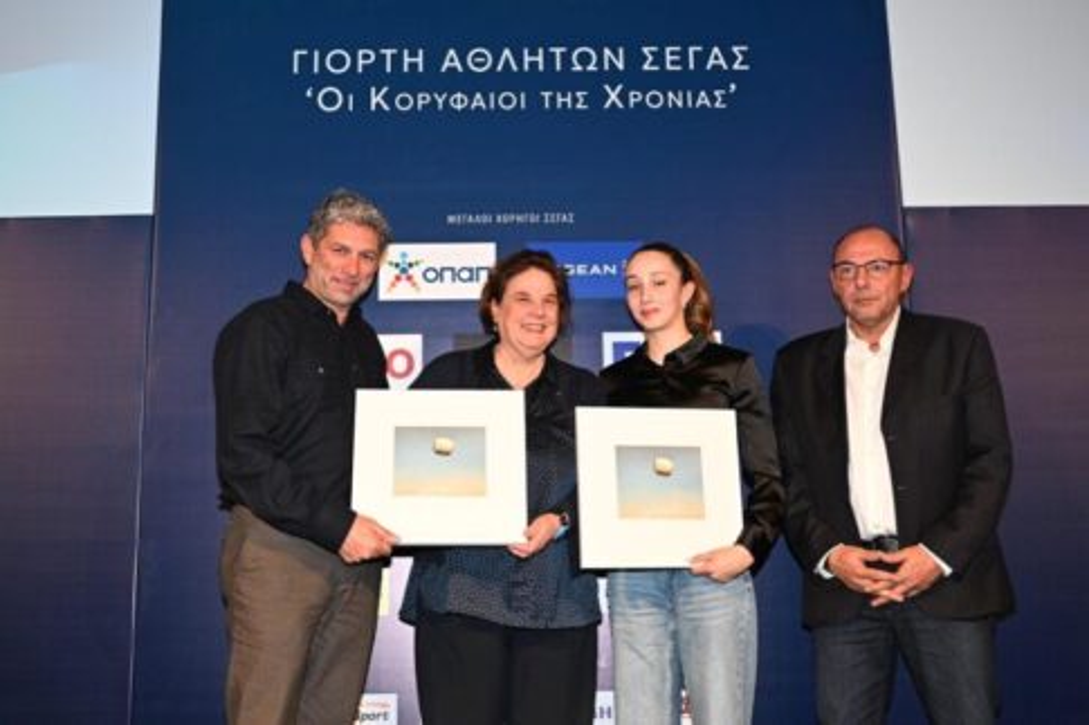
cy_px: 362
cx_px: 544
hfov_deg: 61.9
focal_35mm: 30
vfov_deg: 43.6
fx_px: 907
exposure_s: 1/200
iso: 320
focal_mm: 30
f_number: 4.5
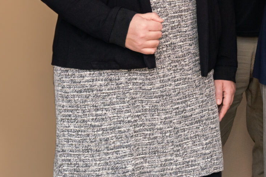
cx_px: 367
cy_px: -58
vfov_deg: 11.3
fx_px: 872
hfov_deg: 16.2
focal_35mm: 118
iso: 1250
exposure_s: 1/160
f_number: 8
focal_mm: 42
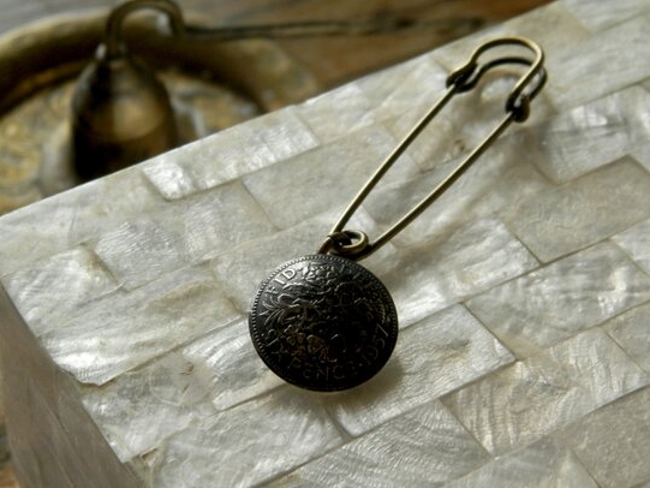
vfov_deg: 15.2
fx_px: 1822
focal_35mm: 97
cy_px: 232
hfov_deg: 20.2
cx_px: 290
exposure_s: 1/125
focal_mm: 14.6
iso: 200
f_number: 4.2
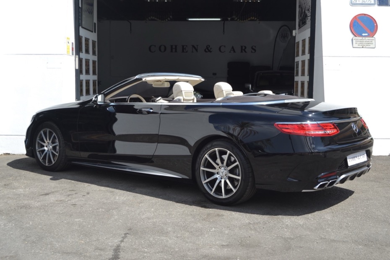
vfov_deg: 29.9
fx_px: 487
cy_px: 130
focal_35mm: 45
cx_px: 195
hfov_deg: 43.6
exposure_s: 1/200
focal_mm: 30
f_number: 7.1
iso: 100
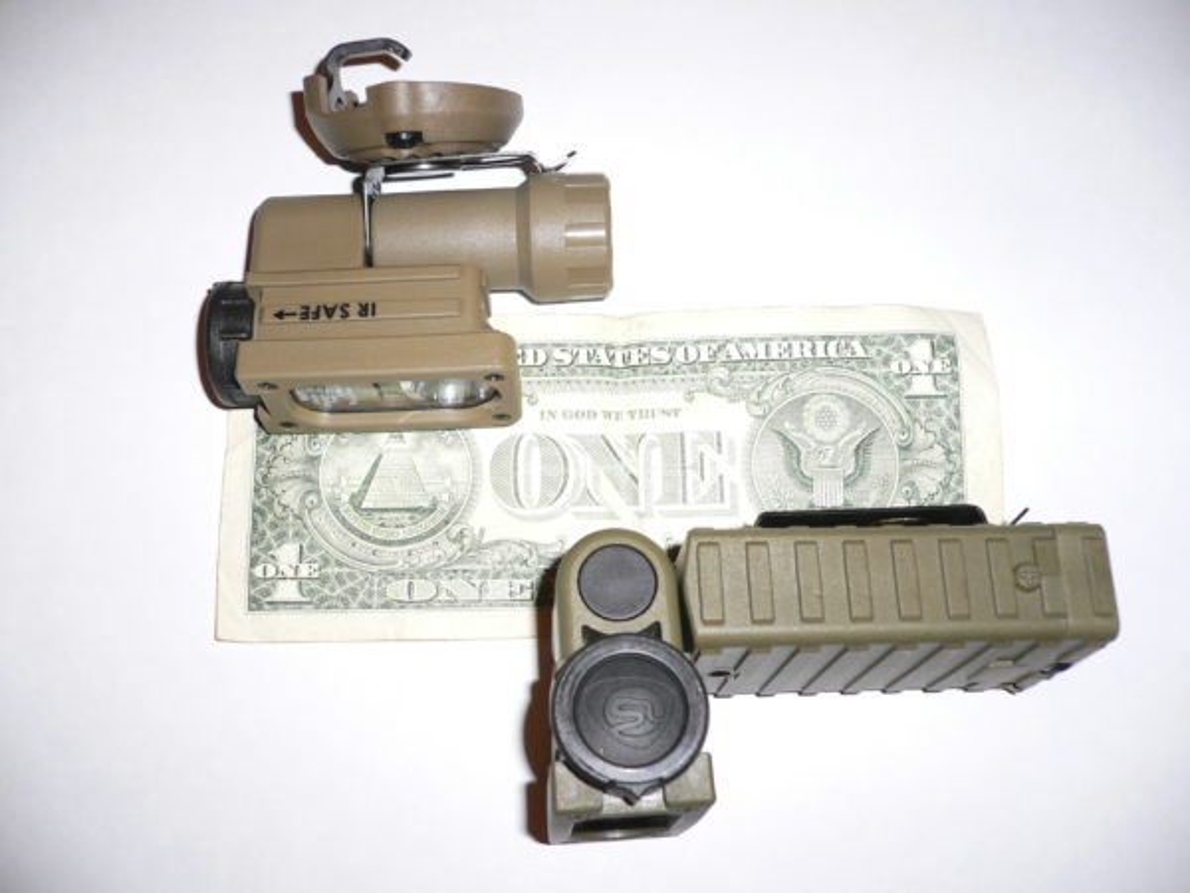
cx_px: 595
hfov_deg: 52.6
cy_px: 446
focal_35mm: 35
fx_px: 1203
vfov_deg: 40.7
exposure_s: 1/60
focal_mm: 5.8
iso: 80
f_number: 2.8
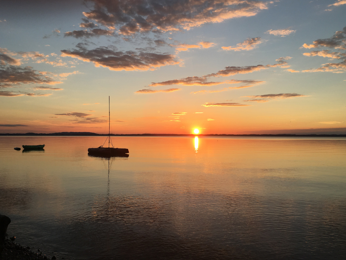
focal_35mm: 31
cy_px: 124
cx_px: 178
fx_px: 310
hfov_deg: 58.3
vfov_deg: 45.4
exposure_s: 1/635
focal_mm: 4.15
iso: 25
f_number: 2.2
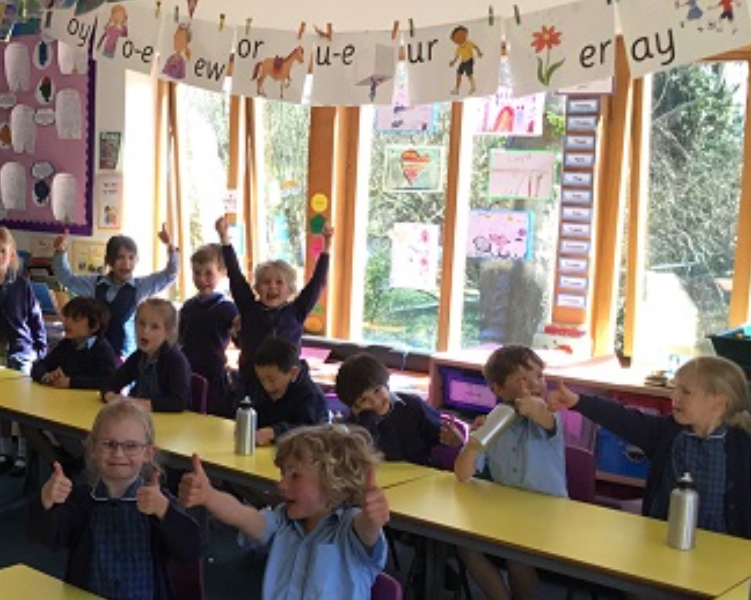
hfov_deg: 32.5
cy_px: 313
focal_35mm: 56
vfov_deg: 27.1
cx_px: 127
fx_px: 1244
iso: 50
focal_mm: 3.3
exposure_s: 1/100
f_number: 2.4
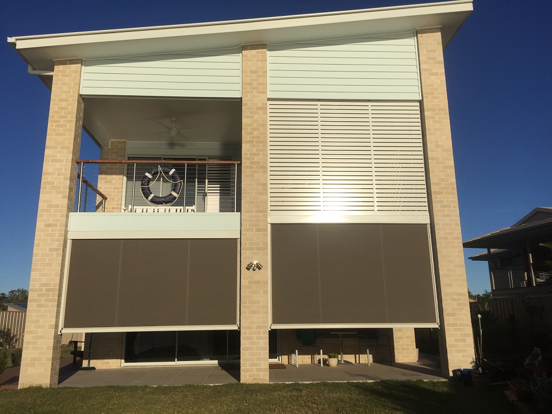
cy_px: 207
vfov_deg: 48.2
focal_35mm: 29
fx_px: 462
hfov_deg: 61.7
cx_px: 276
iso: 32
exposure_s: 1/4950
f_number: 2.2
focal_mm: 4.15
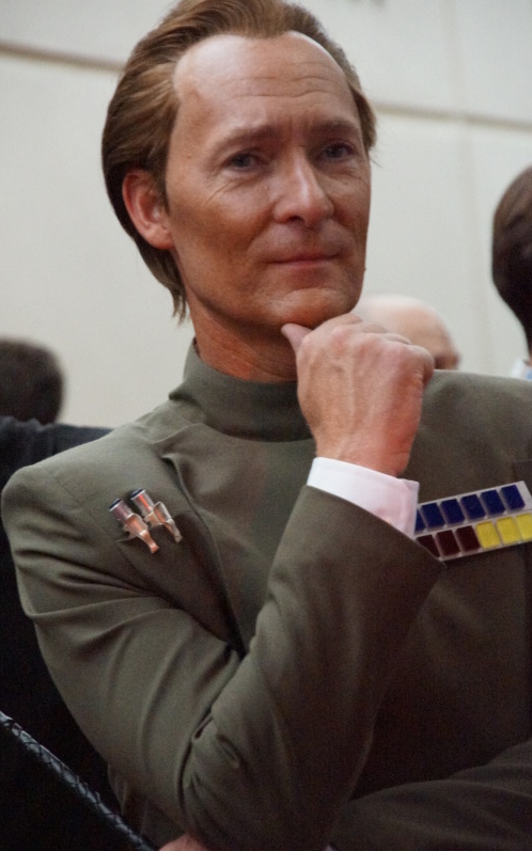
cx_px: 263
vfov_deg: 11.4
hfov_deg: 7.1
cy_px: 425
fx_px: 4269
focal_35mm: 184
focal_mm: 120
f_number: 5.6
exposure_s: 1/100
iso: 6400
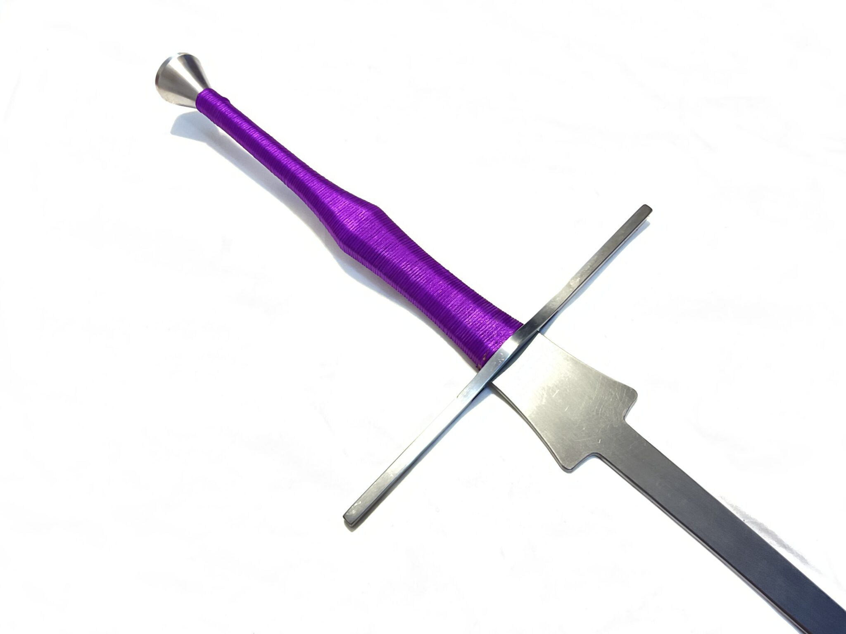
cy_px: 317
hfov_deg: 61.7
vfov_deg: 48.2
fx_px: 709
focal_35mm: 29
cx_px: 423
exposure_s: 1/40
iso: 250
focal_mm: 3
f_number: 1.8
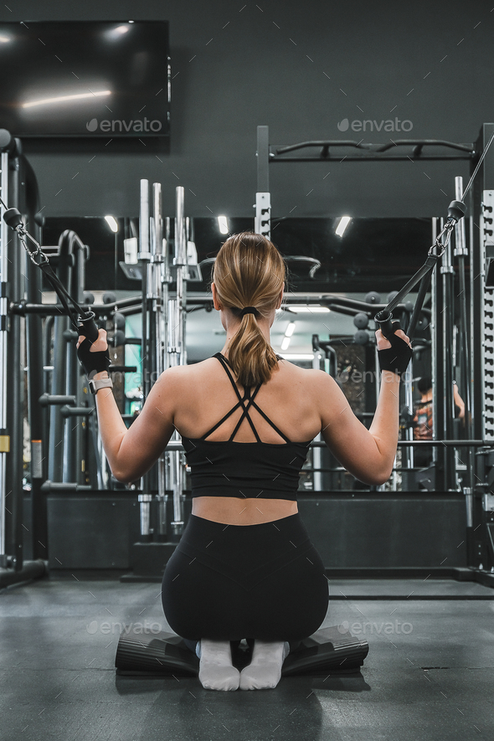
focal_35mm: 54
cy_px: 370
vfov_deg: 36.9
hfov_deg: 25.1
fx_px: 1111
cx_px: 247
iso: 400
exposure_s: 1/25
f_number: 4.5
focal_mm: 35.8
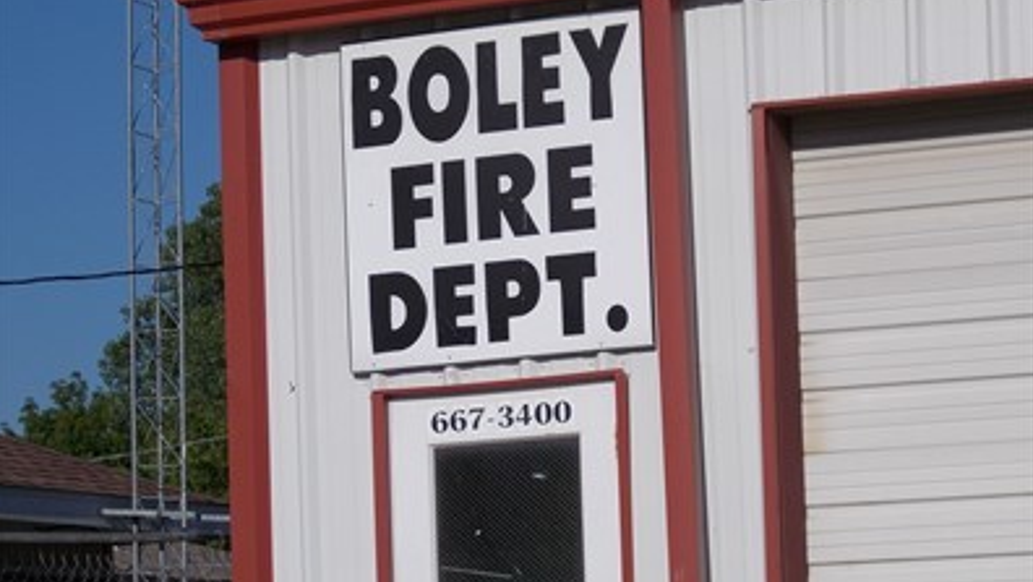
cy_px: 292
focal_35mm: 143
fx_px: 3918
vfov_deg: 8.5
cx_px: 514
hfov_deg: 15.0
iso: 80
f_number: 6.5
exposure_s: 1/640
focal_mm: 23
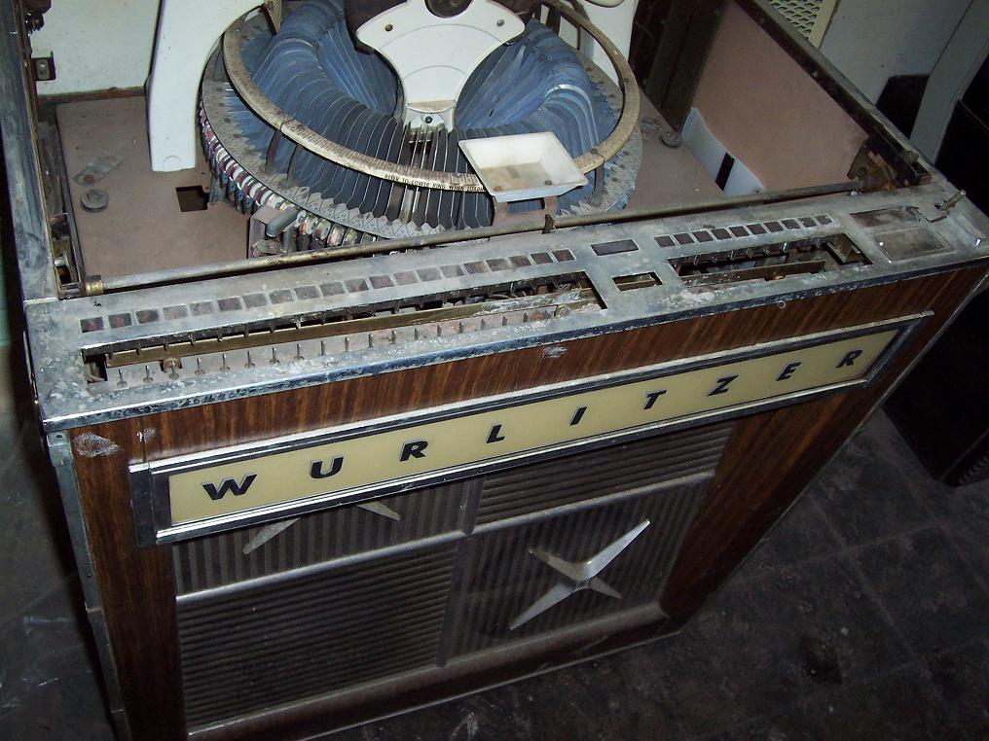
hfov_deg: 50.1
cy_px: 370
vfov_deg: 38.7
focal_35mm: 37
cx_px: 494
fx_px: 1057
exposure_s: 1/60
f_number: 2.8
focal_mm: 5.6
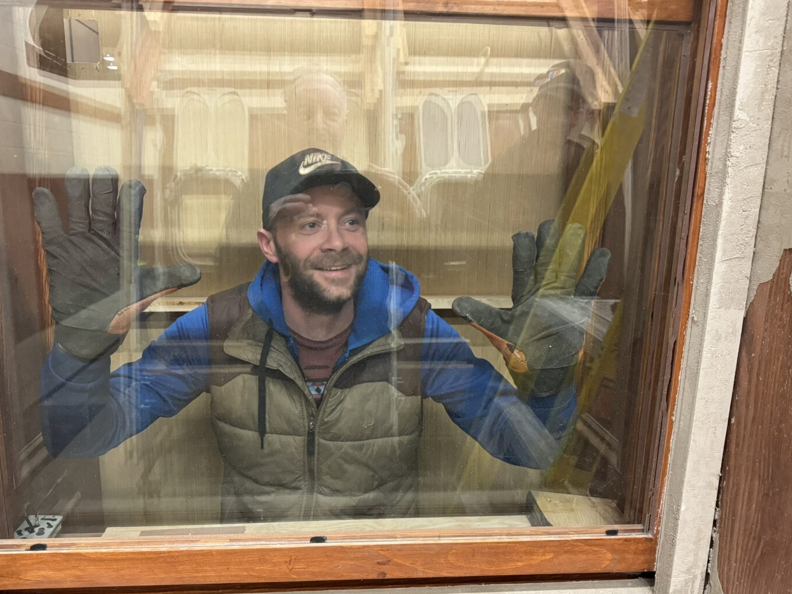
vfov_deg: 51.3
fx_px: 618
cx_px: 368
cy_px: 311
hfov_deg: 65.2
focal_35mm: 27
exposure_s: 1/60
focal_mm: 6.76
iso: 640
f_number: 1.78
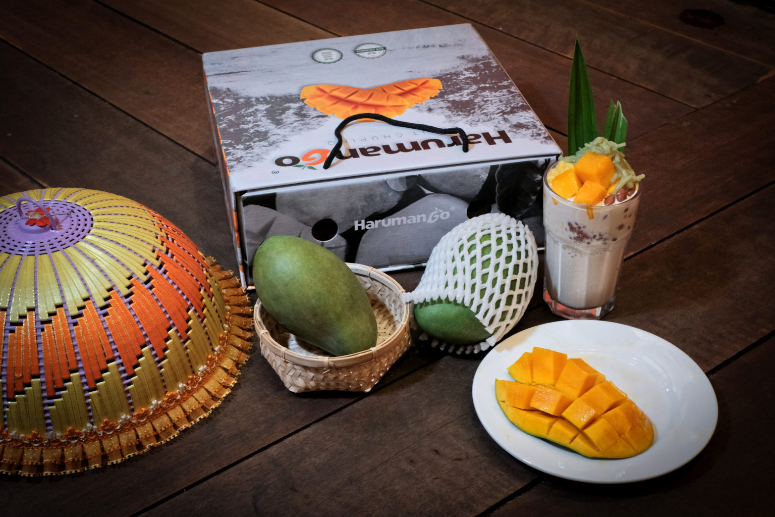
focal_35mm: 53
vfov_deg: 25.5
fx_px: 1141
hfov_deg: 37.5
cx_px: 388
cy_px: 258
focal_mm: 35
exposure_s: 1/8
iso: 2500
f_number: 8
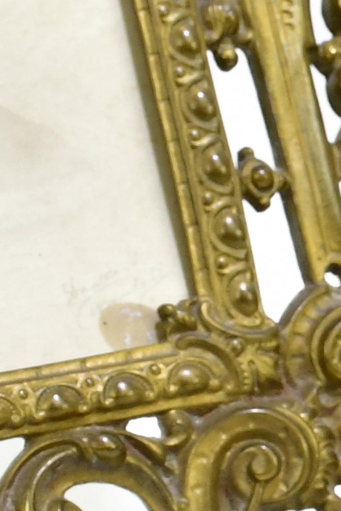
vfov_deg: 8.0
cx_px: 851
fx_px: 3651
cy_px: 354
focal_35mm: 257
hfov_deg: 5.2
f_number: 10
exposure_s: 1/160
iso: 1250
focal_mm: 30
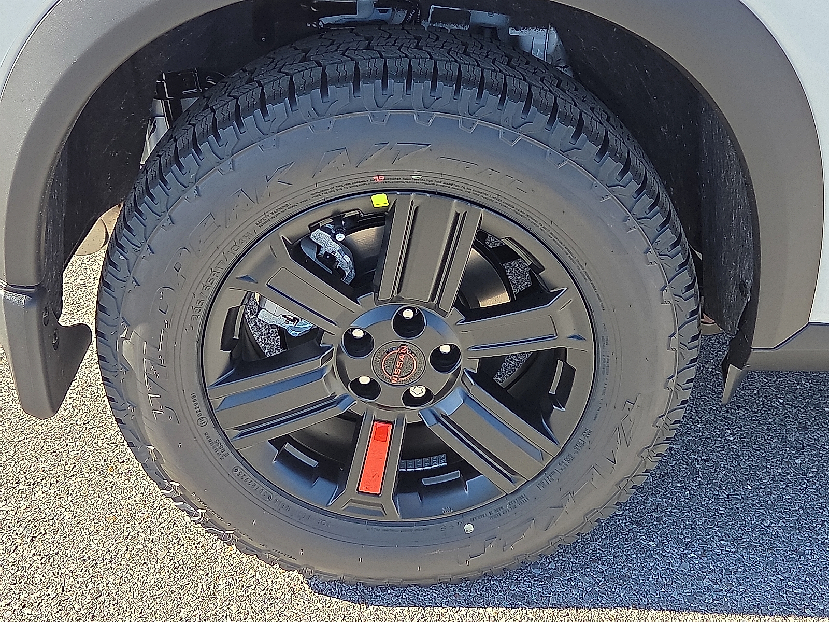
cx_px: 414
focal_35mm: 53
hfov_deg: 36.2
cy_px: 311
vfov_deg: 27.5
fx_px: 1269
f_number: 1.8
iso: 25
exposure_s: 1/370
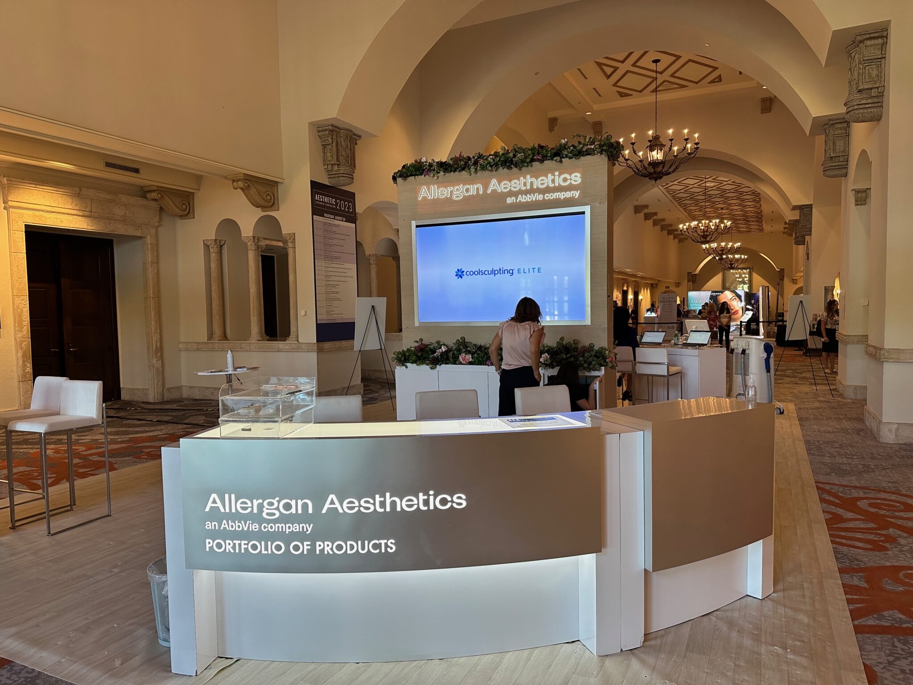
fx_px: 633
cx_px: 456
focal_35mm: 24
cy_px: 342
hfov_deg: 71.6
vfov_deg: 56.8
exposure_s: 1/120
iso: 200
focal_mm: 6.86
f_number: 1.78
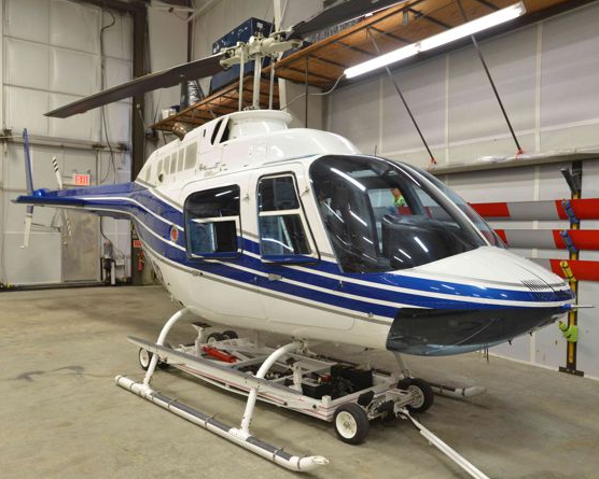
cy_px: 248
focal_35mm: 30
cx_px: 319
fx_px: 532
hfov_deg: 58.7
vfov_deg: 48.5
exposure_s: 1/100
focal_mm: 24
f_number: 5
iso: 1600
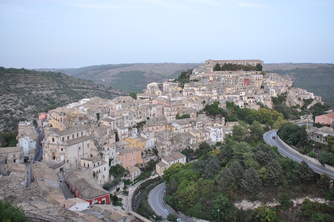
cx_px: 167
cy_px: 111
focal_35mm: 32
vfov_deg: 41.6
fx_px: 292
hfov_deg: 59.6
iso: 200
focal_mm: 21
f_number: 4.5
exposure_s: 1/80
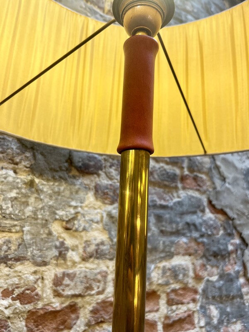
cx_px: 124
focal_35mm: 26
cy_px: 166
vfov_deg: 67.3
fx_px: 249
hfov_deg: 53.1
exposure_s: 1/50
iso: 80
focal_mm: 5.1
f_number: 1.6
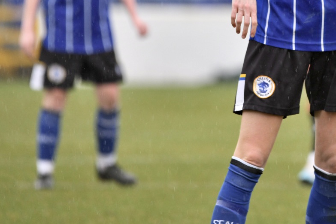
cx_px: 292
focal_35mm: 931
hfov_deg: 2.2
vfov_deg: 1.5
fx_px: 8689
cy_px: -7
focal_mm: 450
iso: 800
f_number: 6
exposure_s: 1/400
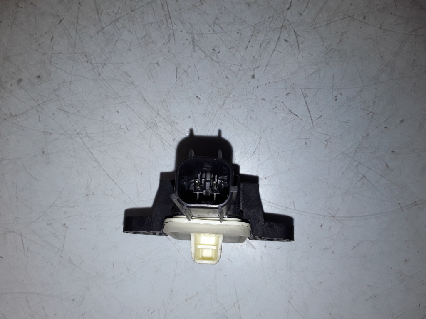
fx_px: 332
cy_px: 160
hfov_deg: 65.3
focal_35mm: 27
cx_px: 213
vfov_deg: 51.4
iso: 40
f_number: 1.9
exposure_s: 1/436
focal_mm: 2.91
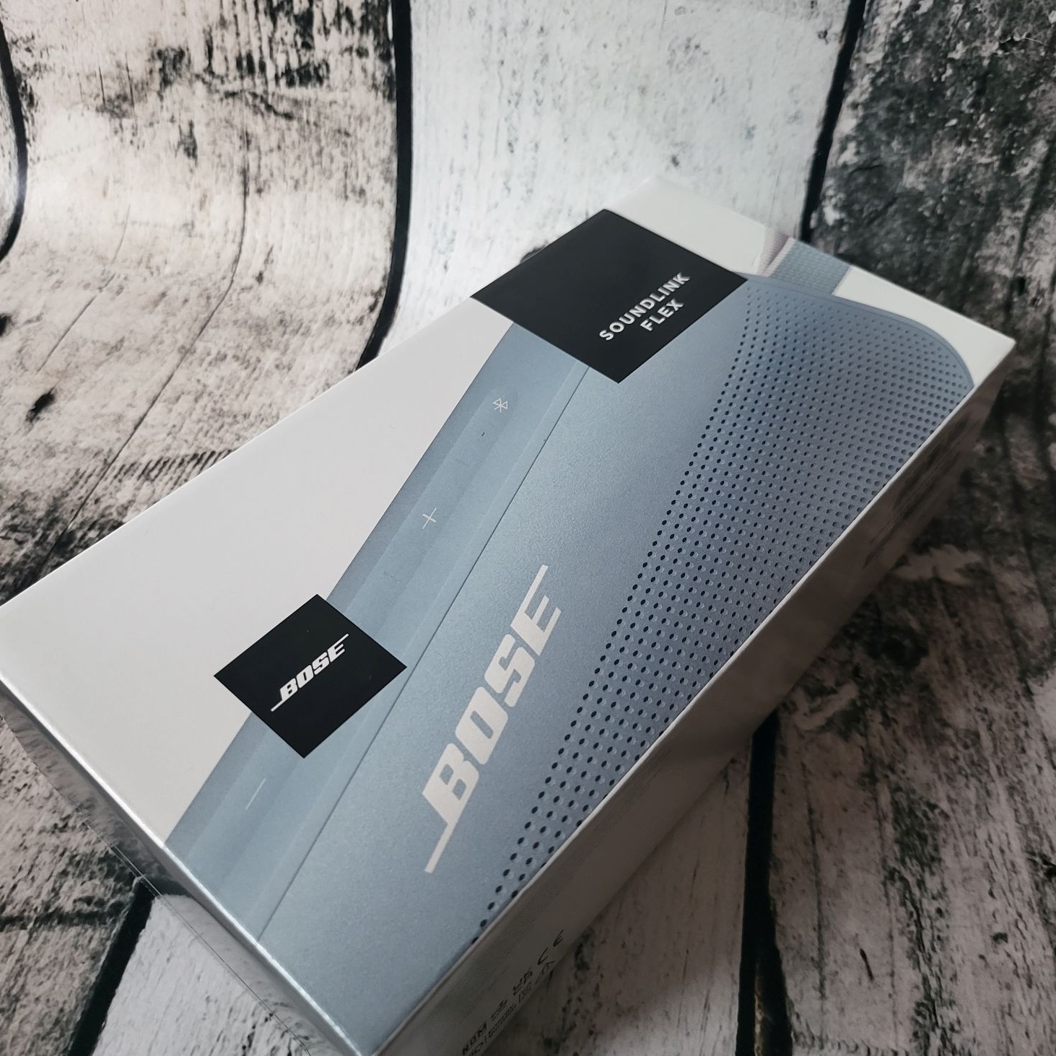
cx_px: 540
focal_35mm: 29
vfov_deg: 55.6
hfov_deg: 55.6
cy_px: 514
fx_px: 1001
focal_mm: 5
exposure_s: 1/100
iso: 250
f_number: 1.8
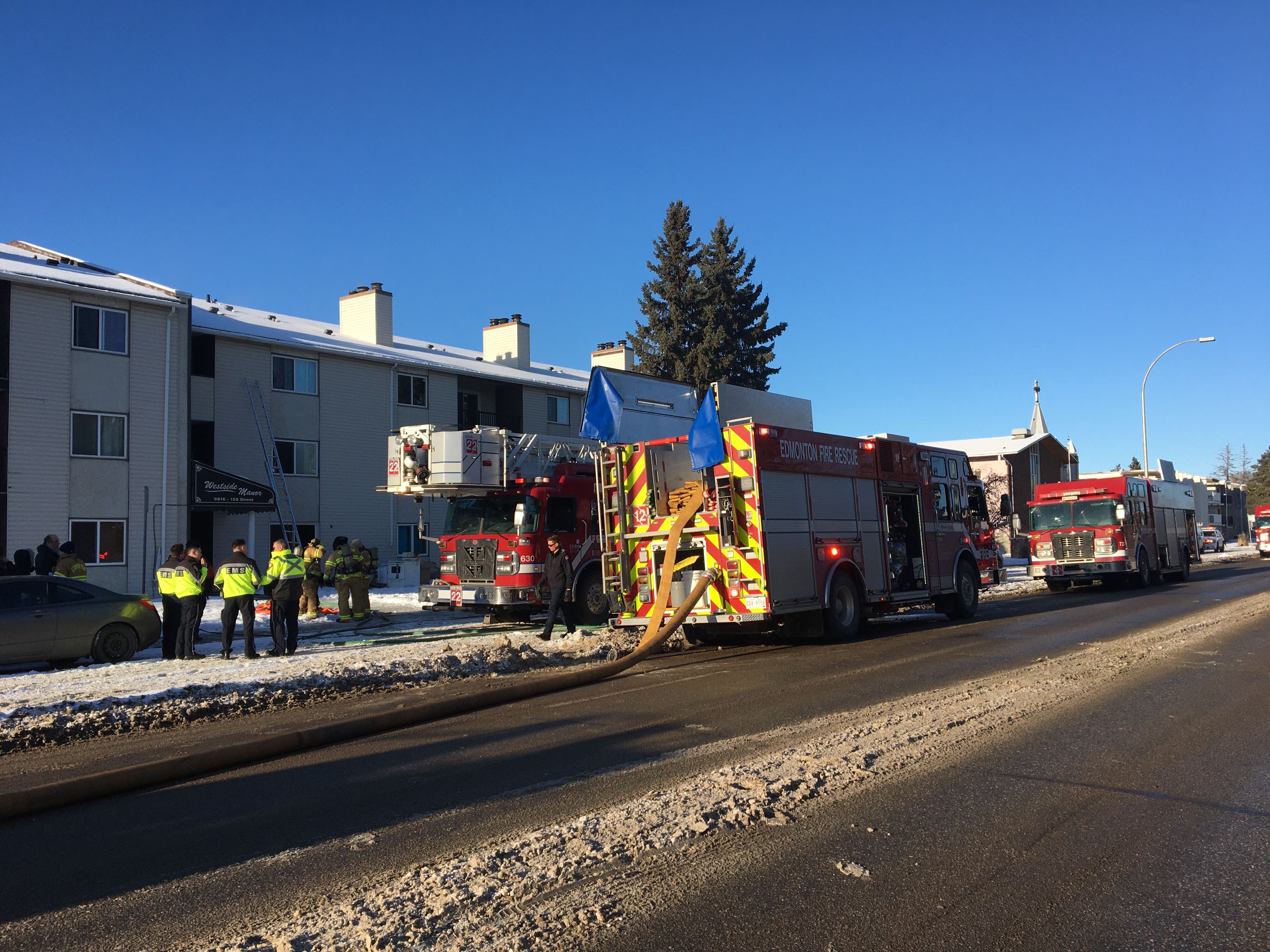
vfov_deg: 48.2
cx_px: 635
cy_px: 476
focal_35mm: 29
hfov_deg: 61.7
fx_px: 1064
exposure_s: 1/1399
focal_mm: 4.15
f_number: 2.2
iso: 25
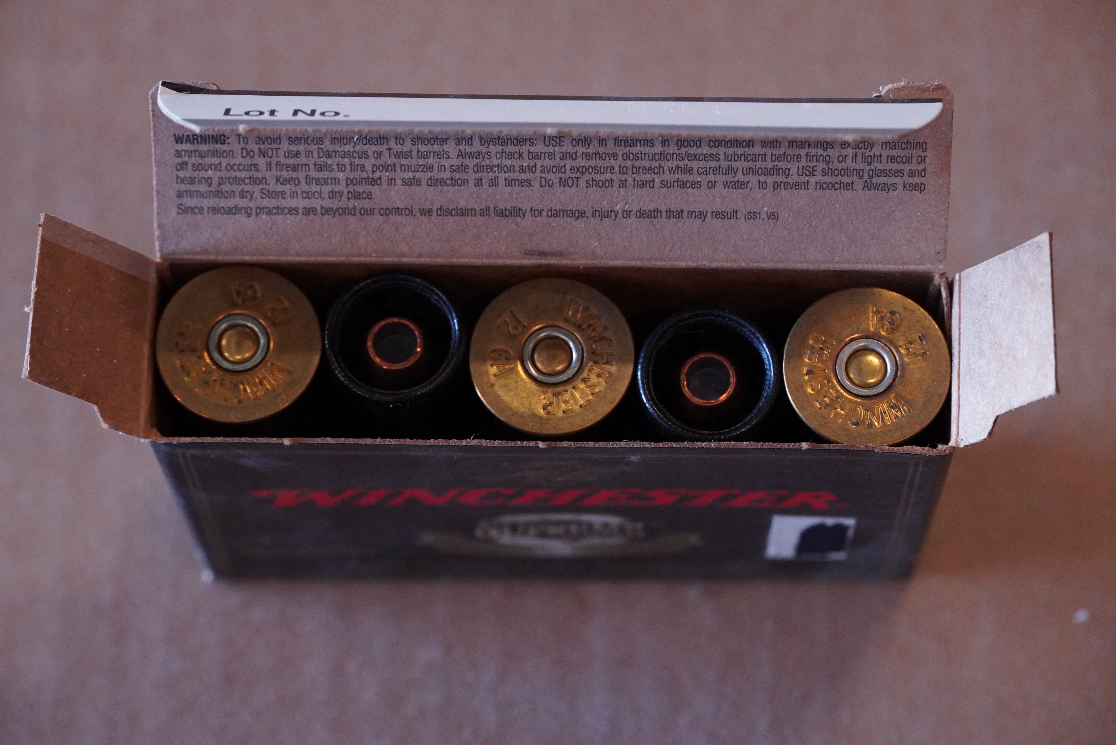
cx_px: 558
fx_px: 3629
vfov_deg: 11.7
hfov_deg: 17.5
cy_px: 372
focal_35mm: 117
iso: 3200
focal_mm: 78
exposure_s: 1/125
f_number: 5.6
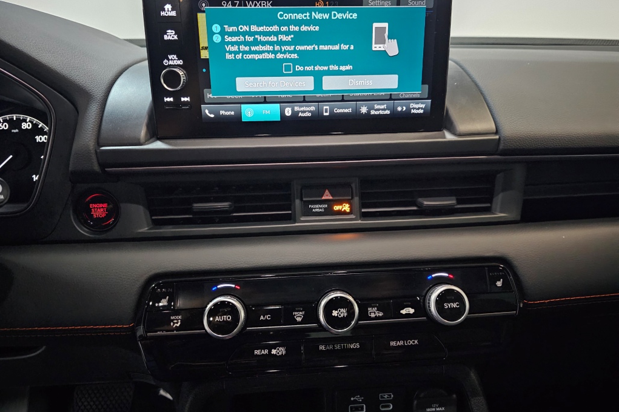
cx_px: 309
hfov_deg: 73.8
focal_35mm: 24
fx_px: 413
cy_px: 183
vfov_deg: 53.0
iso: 2000
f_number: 1.7
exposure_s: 1/60
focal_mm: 6.3
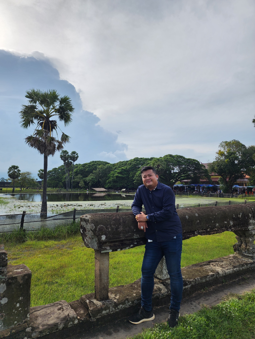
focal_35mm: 23
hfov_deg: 58.9
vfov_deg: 73.9
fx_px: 226
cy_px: 170
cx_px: 128
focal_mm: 6.4
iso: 12
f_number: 1.8
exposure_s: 1/1064
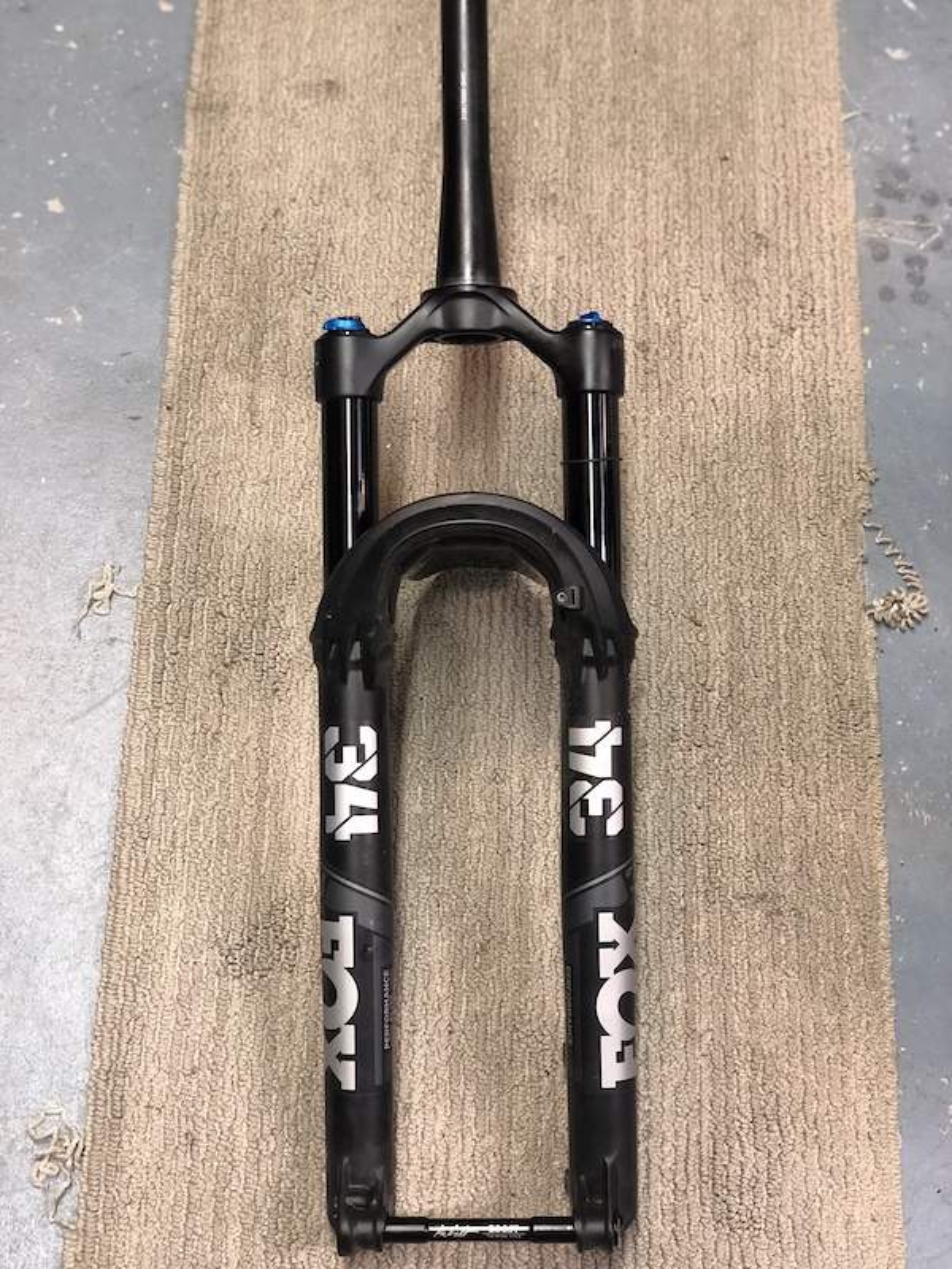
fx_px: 1907
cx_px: 476
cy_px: 634
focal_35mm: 52
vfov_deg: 36.8
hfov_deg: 28.0
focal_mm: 6
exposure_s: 1/15
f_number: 2.4
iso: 160
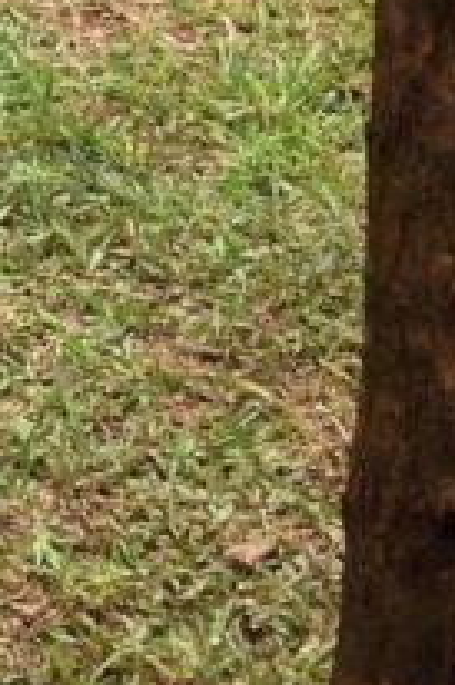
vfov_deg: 11.6
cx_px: -269
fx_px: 3247
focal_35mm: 171
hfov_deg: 7.8
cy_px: -289
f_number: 2.4
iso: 50
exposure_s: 1/821
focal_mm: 4.12
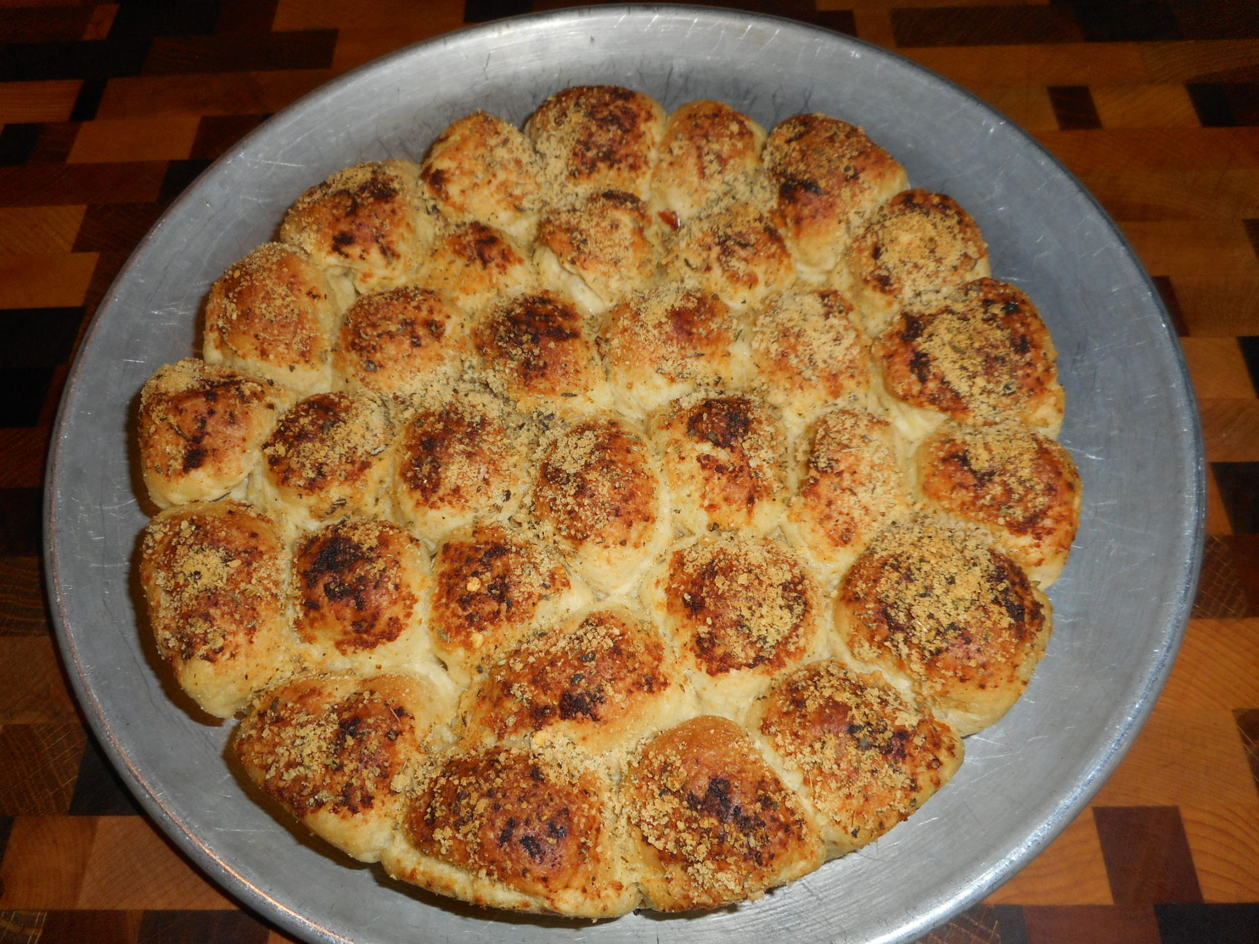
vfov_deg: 54.9
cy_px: 472
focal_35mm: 25
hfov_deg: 69.4
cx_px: 630
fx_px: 909
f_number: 3.7
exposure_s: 1/25
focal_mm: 4.5
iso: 80
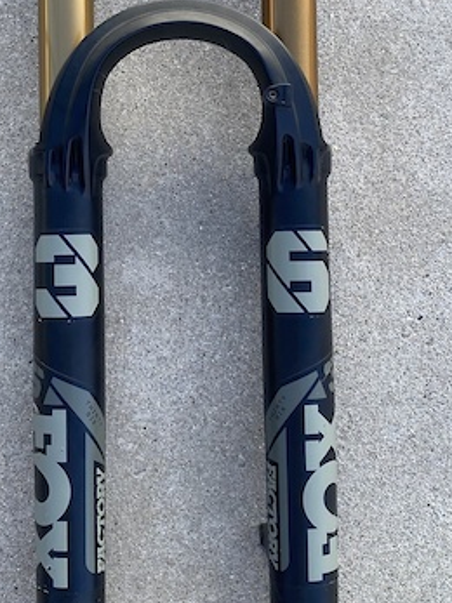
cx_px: 188
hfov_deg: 24.4
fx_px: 1045
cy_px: 174
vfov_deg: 31.8
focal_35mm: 60
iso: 32
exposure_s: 1/698
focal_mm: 4.25
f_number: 1.8
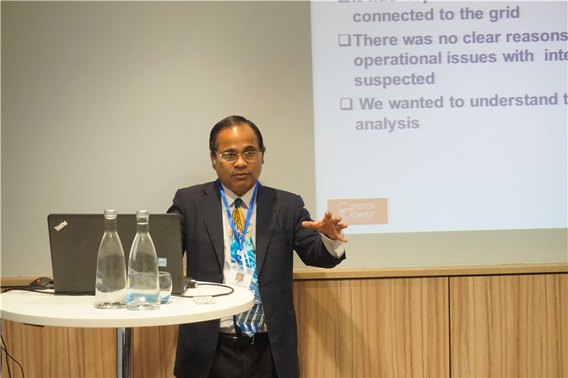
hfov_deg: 27.0
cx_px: 284
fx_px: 1183
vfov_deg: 18.2
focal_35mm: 75
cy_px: 189
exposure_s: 1/80
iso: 3200
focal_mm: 50
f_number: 5.6
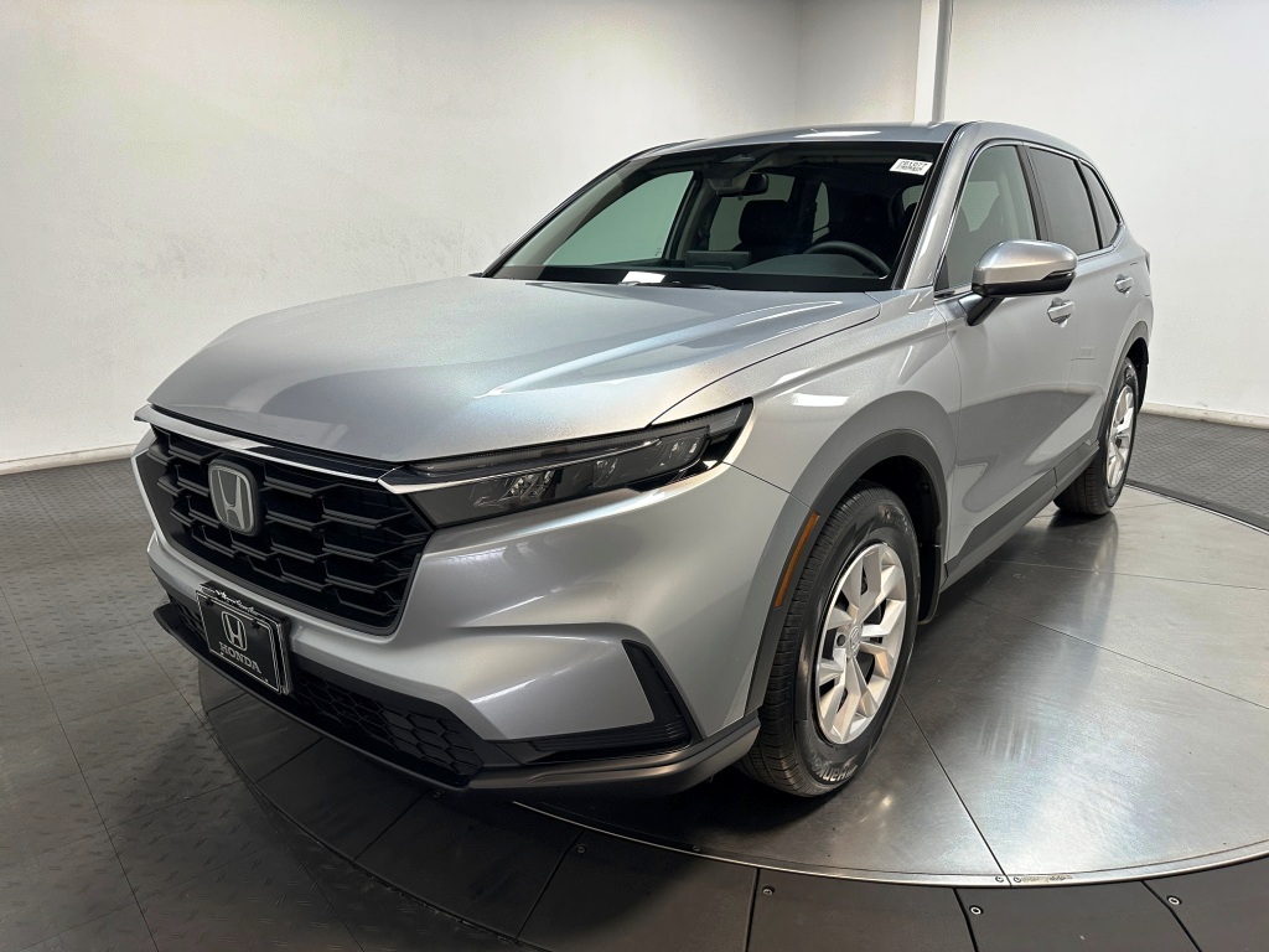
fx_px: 880
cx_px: 634
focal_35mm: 24
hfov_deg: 71.6
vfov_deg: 56.8
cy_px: 476
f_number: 1.78
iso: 200
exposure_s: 1/60
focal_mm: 6.86
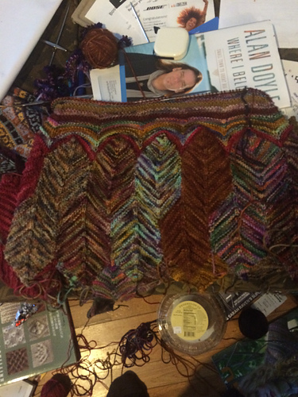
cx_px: 149
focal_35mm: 29
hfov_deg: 48.2
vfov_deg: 61.7
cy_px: 198
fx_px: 333
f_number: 2.2
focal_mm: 4.15
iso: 320
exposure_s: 1/15
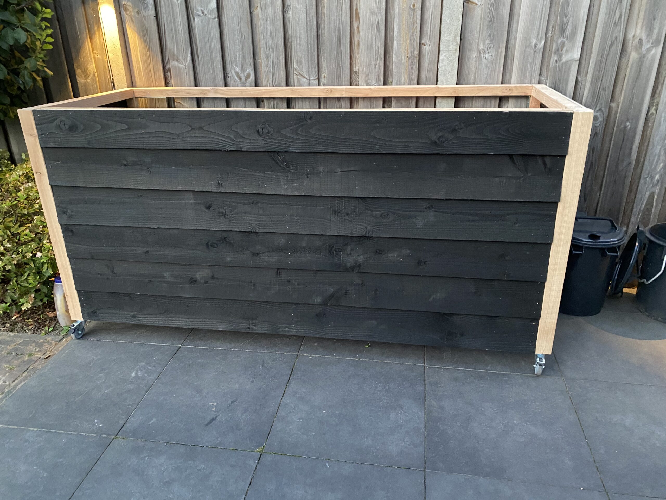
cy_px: 250
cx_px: 333
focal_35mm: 26
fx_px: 500
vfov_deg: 53.1
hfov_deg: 67.3
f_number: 1.8
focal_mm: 4.25
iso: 800
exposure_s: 1/30
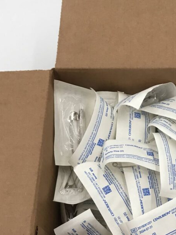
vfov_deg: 31.6
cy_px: 139
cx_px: 153
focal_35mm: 61
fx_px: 414
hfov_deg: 23.5
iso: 25
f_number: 1.8
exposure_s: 1/30
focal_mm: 3.99
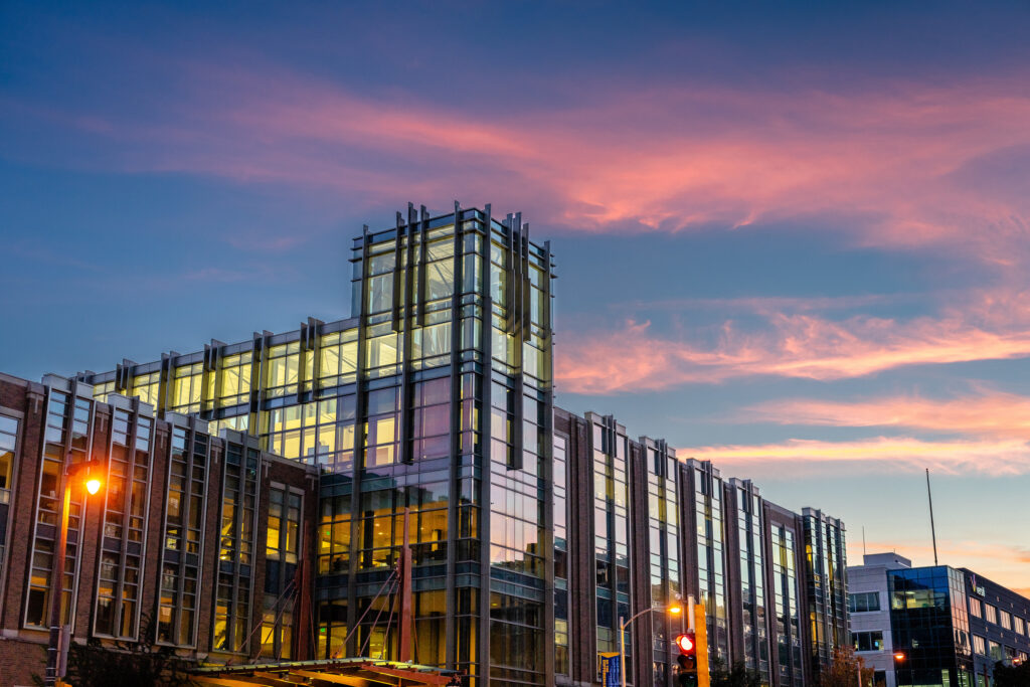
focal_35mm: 50
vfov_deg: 27.0
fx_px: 1431
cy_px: 344
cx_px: 515
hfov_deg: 39.6
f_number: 2.5
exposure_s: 1/250
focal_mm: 50
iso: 320
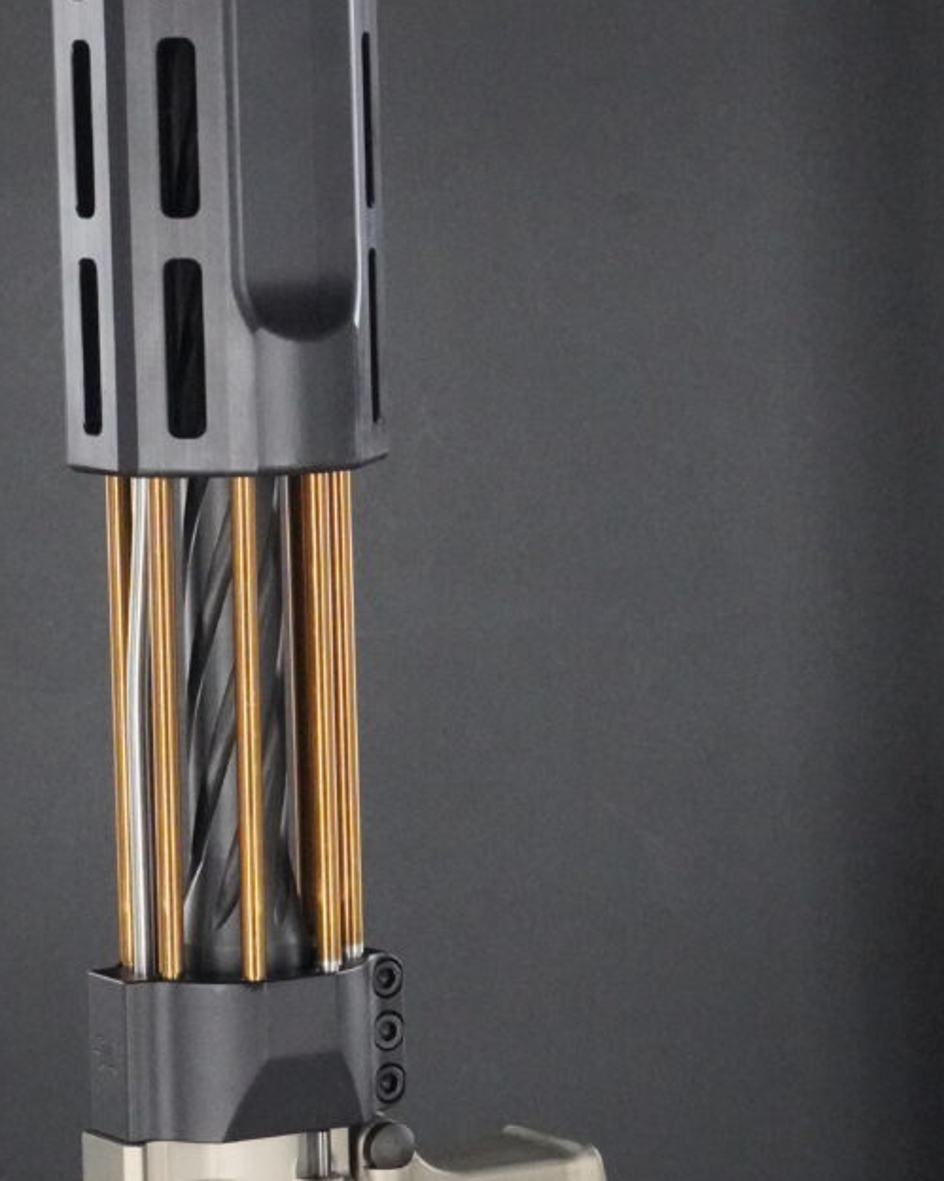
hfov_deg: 10.0
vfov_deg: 12.5
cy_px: 522
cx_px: 336
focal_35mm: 154
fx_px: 5380
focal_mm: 50
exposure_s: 1/320
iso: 12800
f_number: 14
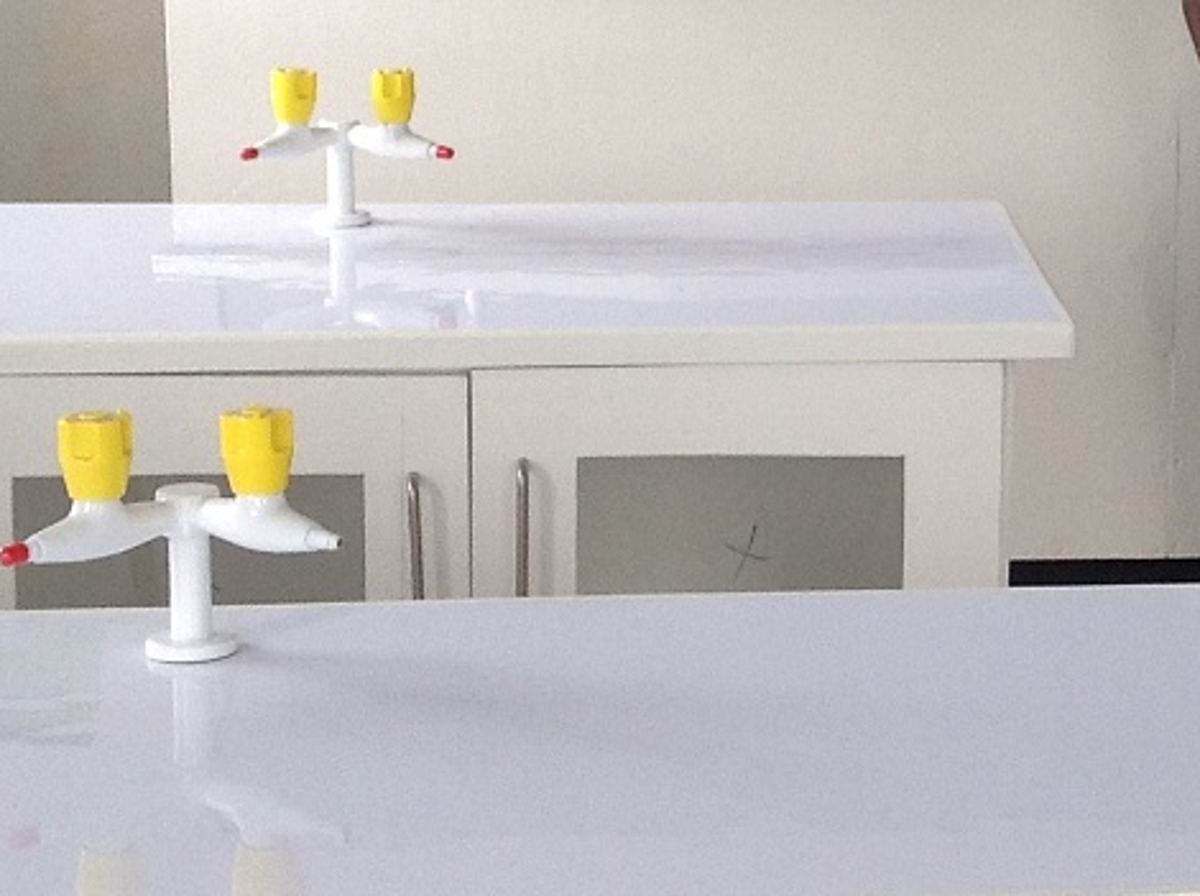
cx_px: 1288
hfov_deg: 17.1
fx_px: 3877
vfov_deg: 13.2
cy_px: 328
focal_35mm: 112
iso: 100
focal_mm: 4.28
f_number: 2.4
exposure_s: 1/120
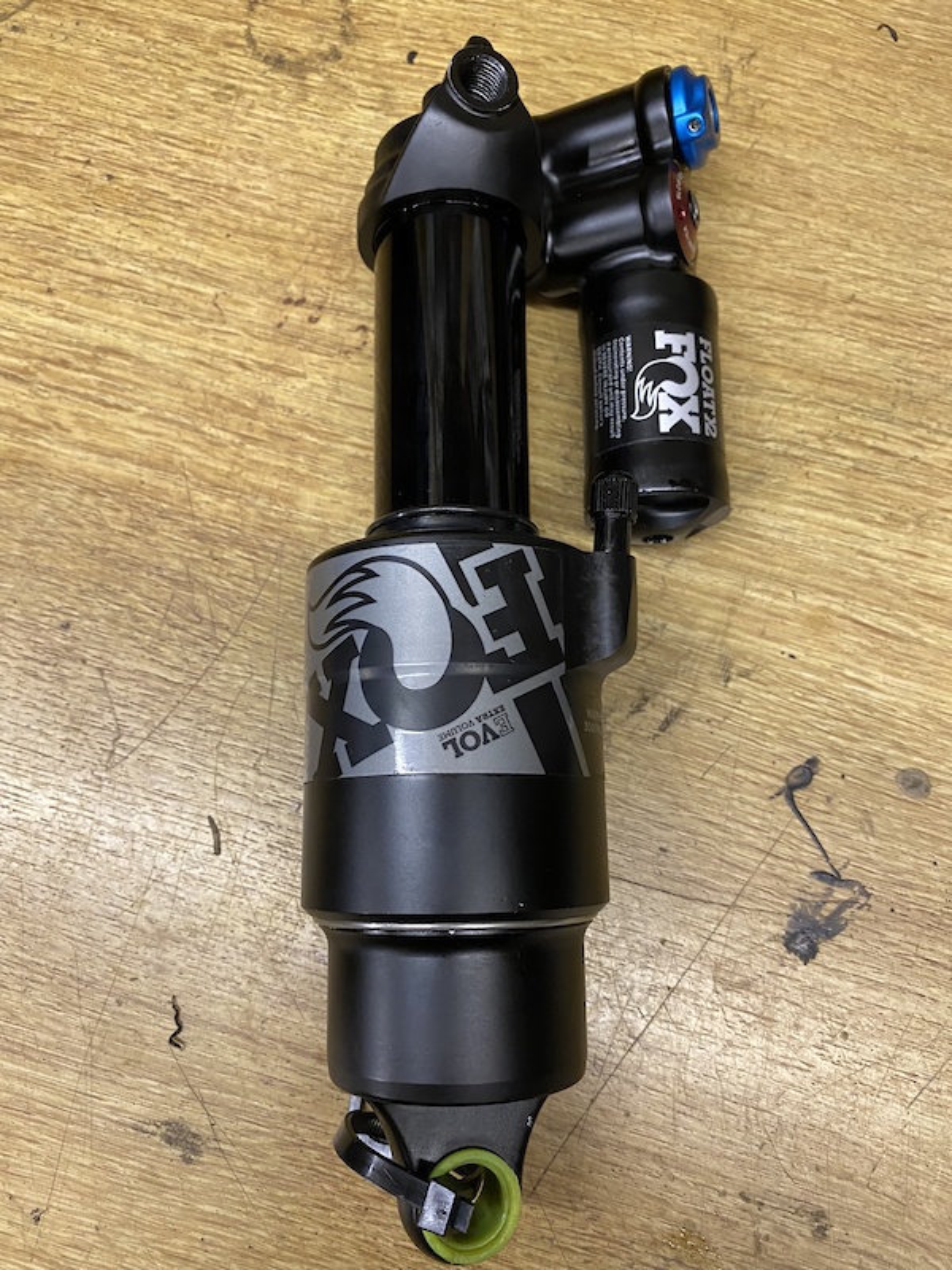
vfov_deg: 67.3
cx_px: 476
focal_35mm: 26
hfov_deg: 53.1
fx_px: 953
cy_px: 635
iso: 250
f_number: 1.8
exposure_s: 1/50
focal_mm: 4.25
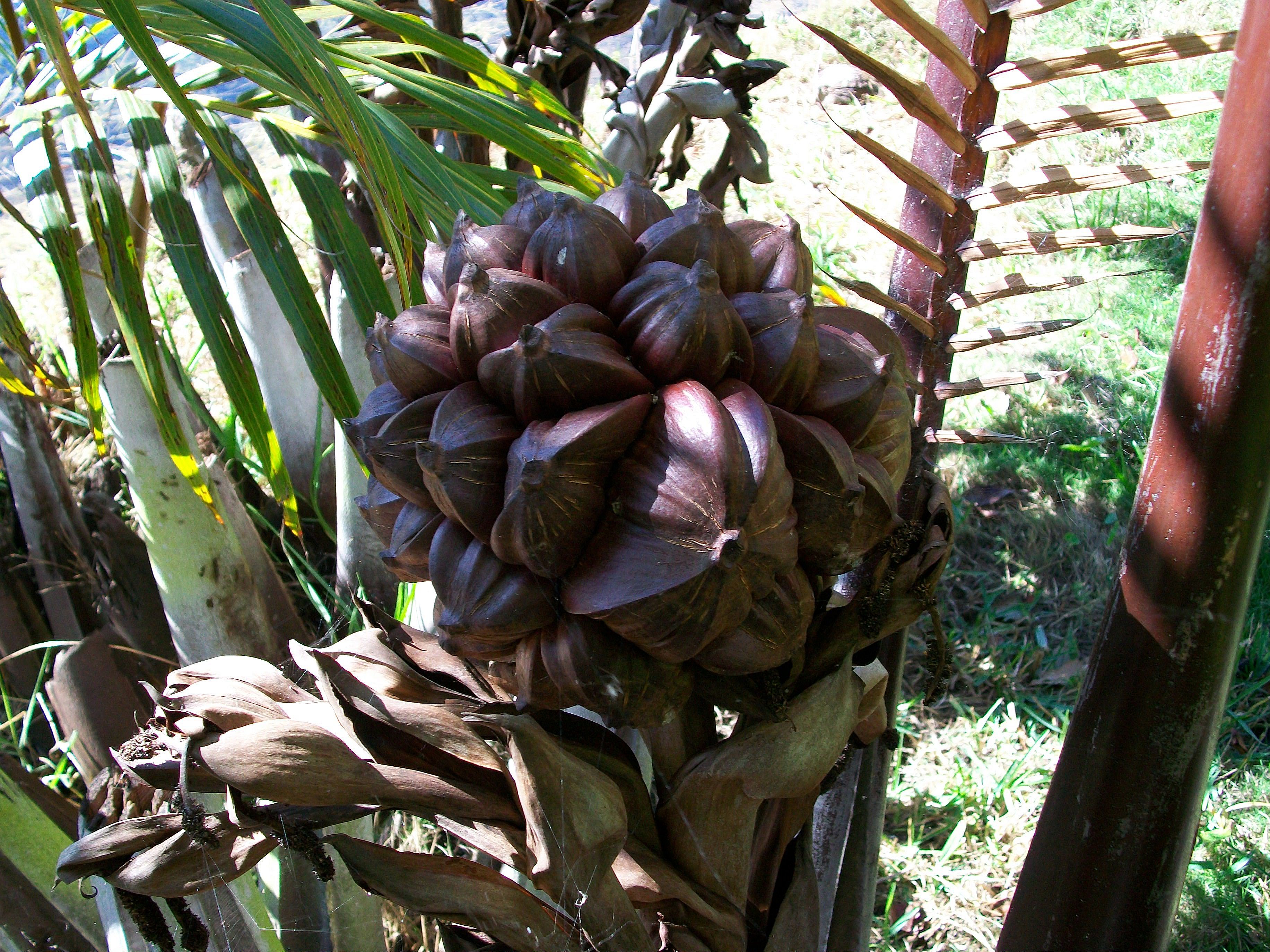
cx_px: 635
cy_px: 476
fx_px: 1468
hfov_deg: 46.8
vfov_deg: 36.0
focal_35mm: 40
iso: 64
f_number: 3.2
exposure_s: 1/100
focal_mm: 7.1
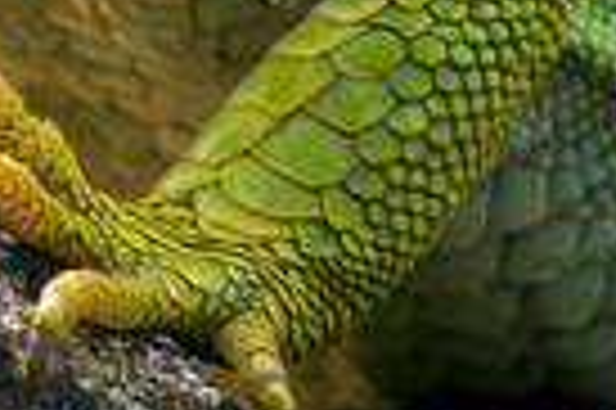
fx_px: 8391
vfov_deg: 2.7
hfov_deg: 4.2
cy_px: -928
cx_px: 117
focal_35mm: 491
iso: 250
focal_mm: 105
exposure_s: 1/100
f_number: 18
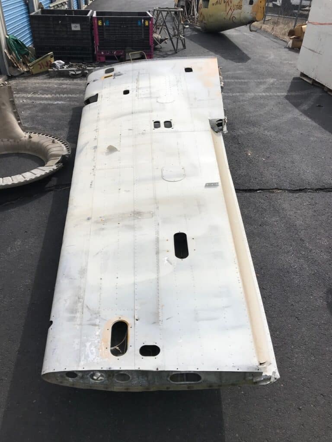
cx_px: 166
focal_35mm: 28
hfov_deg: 49.7
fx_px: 358
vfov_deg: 63.4
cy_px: 221
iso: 20
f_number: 1.8
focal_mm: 3.99
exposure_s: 1/3425
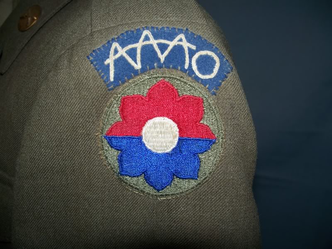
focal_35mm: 37
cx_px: 166
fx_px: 355
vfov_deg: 38.7
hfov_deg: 50.1
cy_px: 124
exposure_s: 1/60
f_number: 2.8
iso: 80
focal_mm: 7.8
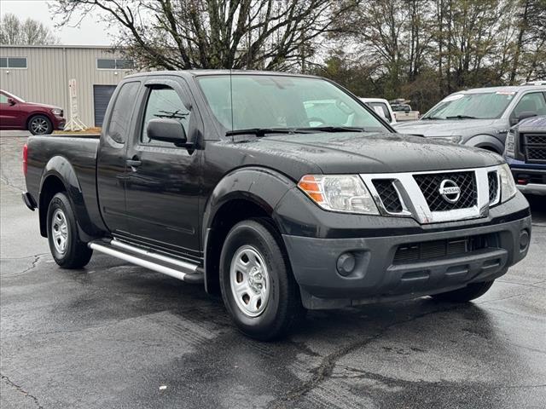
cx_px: 273
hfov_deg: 39.7
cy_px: 204
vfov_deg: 30.3
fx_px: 757
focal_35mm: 48
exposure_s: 1/739
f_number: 1.78
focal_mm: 6.76
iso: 64
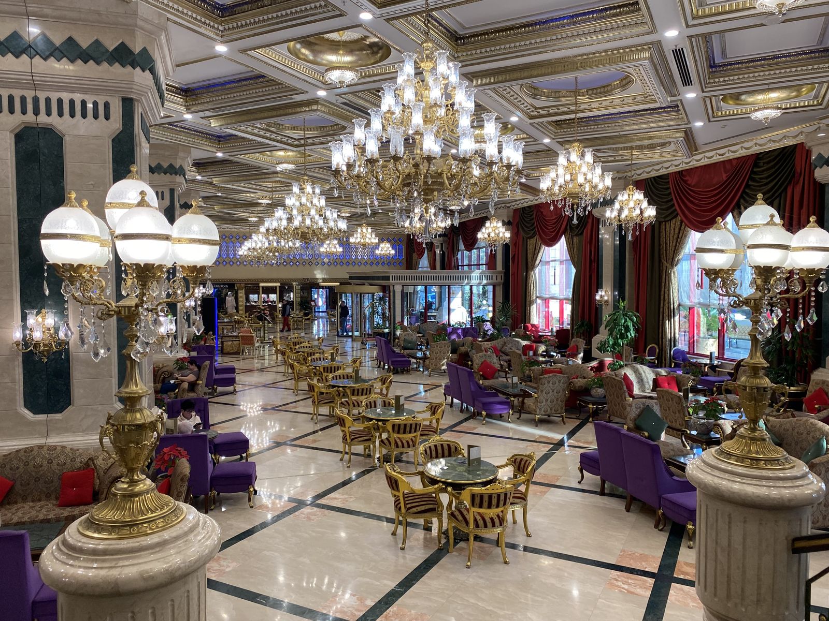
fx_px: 623
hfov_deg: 67.3
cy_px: 310
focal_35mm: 26
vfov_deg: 53.1
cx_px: 414
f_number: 1.8
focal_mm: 4.25
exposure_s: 1/100
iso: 100
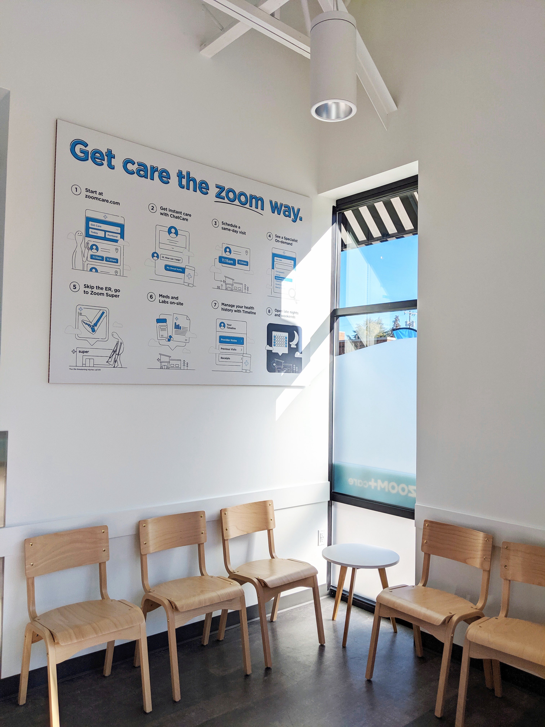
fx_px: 567
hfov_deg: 51.4
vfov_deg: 65.3
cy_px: 364
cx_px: 272
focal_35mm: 27
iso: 49
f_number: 1.8
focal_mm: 4.44
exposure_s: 1/1949
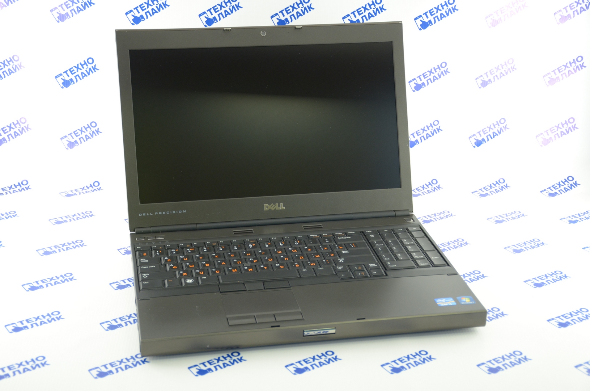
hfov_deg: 33.5
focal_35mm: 60
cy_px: 196
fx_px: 981
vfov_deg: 22.5
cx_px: 295
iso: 640
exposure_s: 1/80
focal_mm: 40
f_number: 4.5
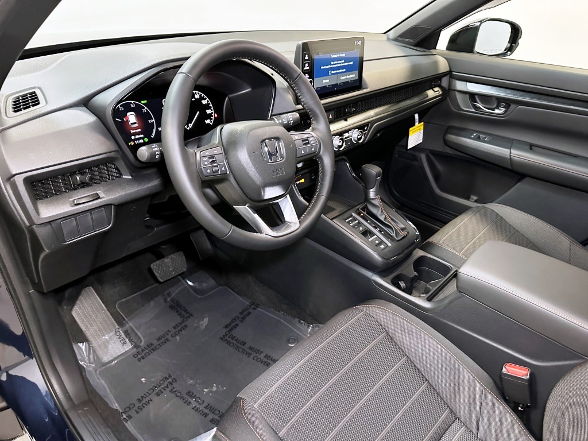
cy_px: 220
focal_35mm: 24
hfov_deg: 71.6
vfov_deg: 56.8
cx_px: 294
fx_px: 408
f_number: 1.78
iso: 1000
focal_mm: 6.86
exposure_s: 1/30
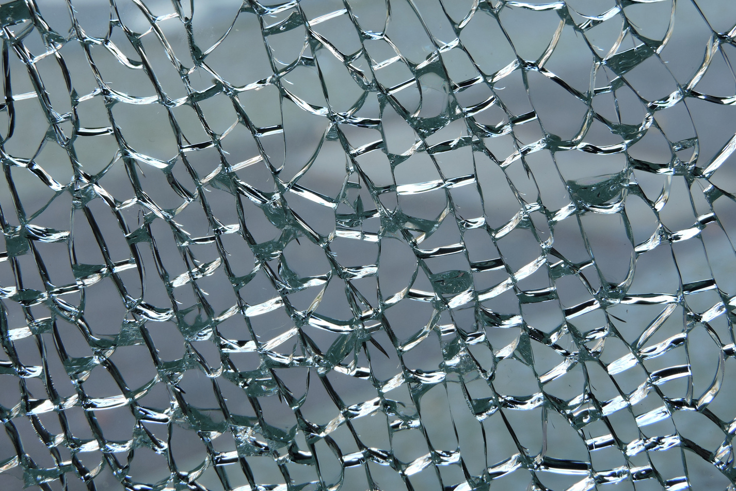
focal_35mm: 84
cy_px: 245
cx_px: 367
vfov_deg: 16.3
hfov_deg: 24.2
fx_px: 1717
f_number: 4.5
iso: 100
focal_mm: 14.3
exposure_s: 1/60
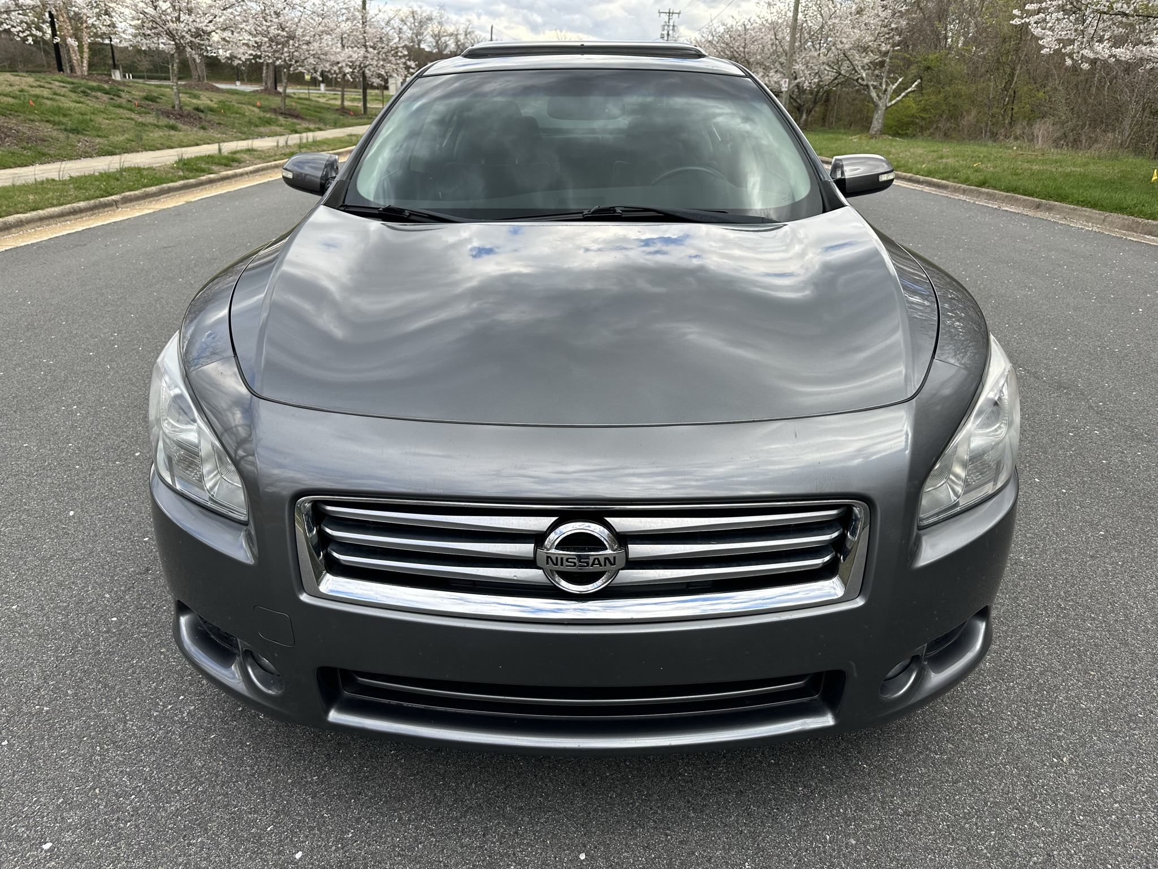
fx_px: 803
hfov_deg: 71.6
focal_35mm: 24
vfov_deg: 56.8
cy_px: 434
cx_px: 579
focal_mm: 6.86
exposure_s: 1/1009
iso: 80
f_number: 1.78
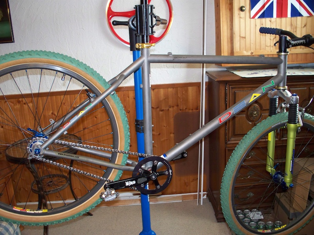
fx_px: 327
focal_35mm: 36
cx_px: 157
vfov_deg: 39.7
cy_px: 118
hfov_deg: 51.4
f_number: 2.8
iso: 200
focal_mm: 7.54
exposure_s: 1/30
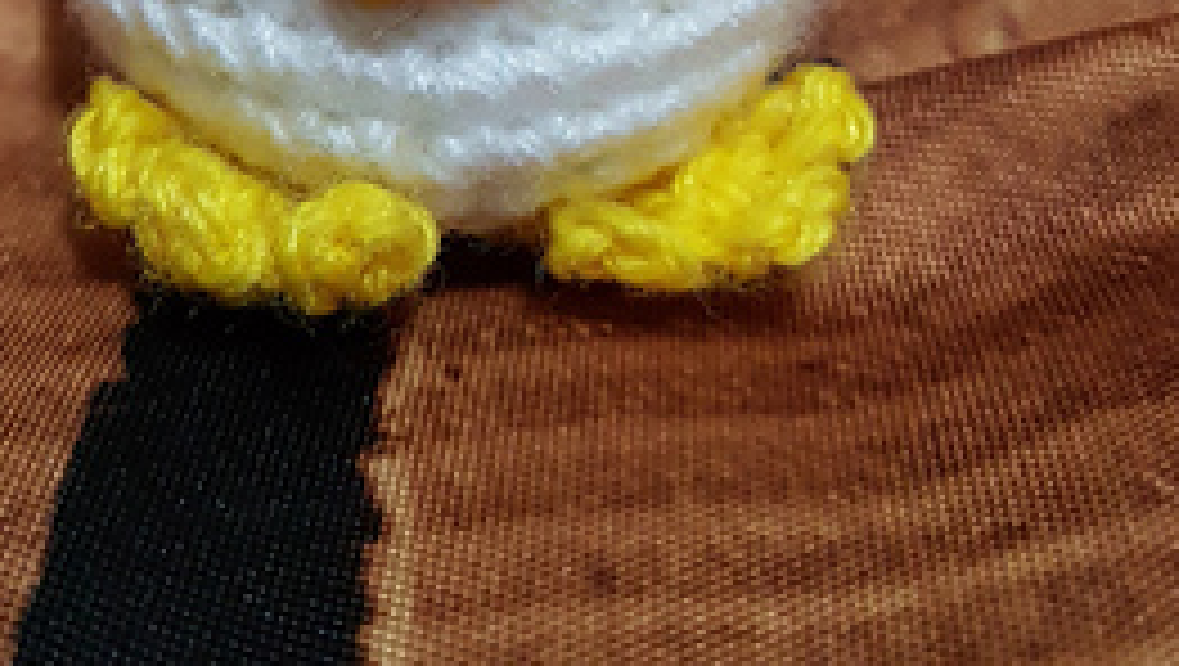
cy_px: -364
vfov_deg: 19.2
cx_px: 407
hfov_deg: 38.1
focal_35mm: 54
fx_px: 1690
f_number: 1.7
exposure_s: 1/14
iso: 250
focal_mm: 4.2
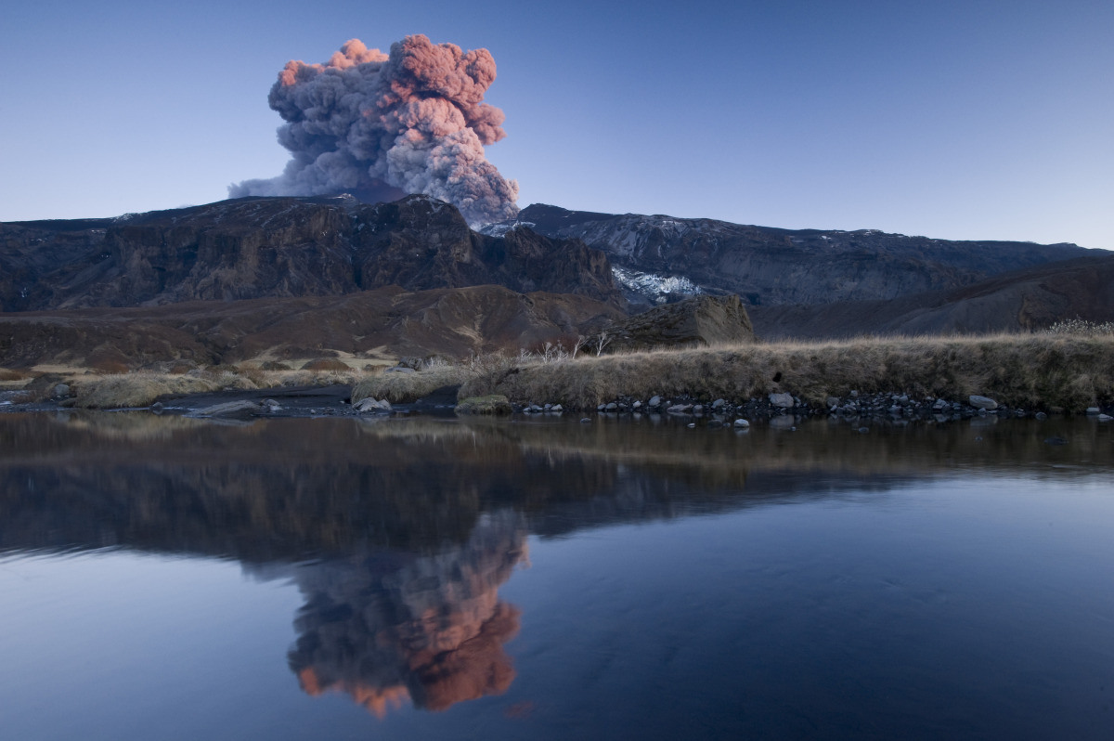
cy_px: 370
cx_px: 557
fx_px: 680
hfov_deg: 78.6
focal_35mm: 22
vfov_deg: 57.1
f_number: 16
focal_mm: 22
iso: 800
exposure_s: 1
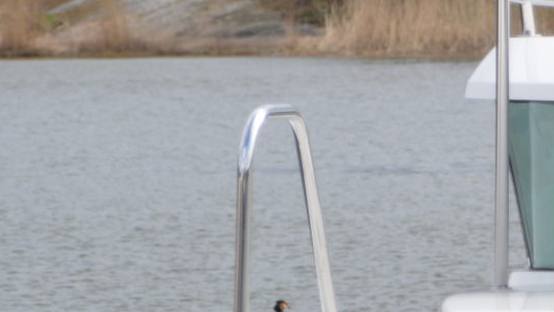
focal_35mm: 819
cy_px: 182
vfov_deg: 1.5
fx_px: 12033
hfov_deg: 2.6
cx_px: 1072
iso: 200
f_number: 5.6
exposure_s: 1/500
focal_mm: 110
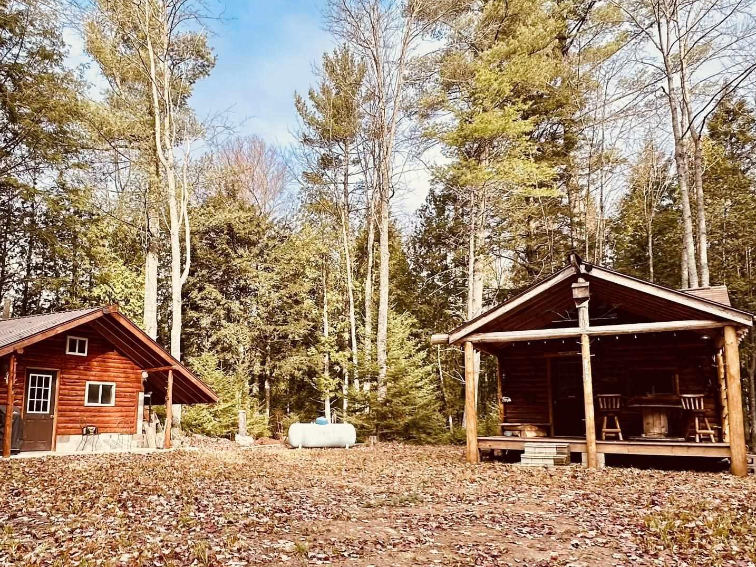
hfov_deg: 81.3
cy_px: 267
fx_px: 437
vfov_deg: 65.9
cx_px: 325
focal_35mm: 20
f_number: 2.2
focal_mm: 2.22
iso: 40
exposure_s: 1/326
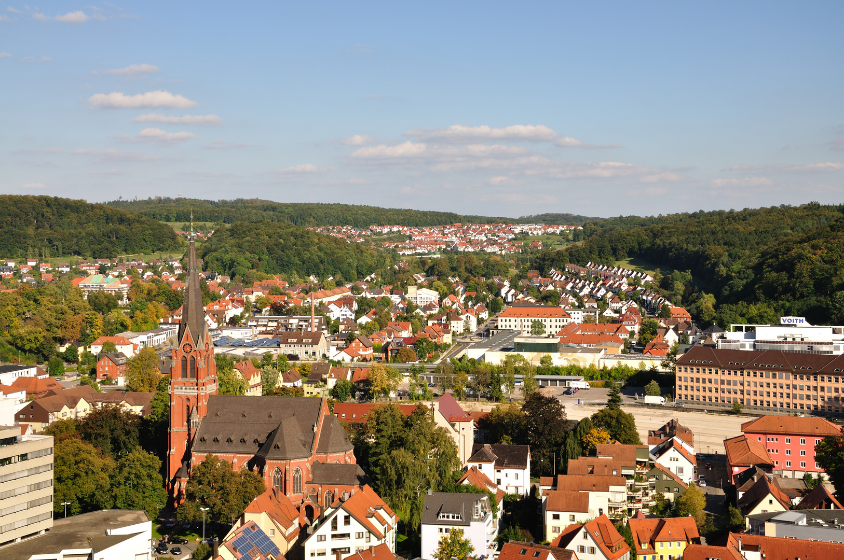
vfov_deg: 25.7
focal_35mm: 52
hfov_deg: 37.9
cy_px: 280
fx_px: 1229
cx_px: 422
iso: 200
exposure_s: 1/320
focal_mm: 35
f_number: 10
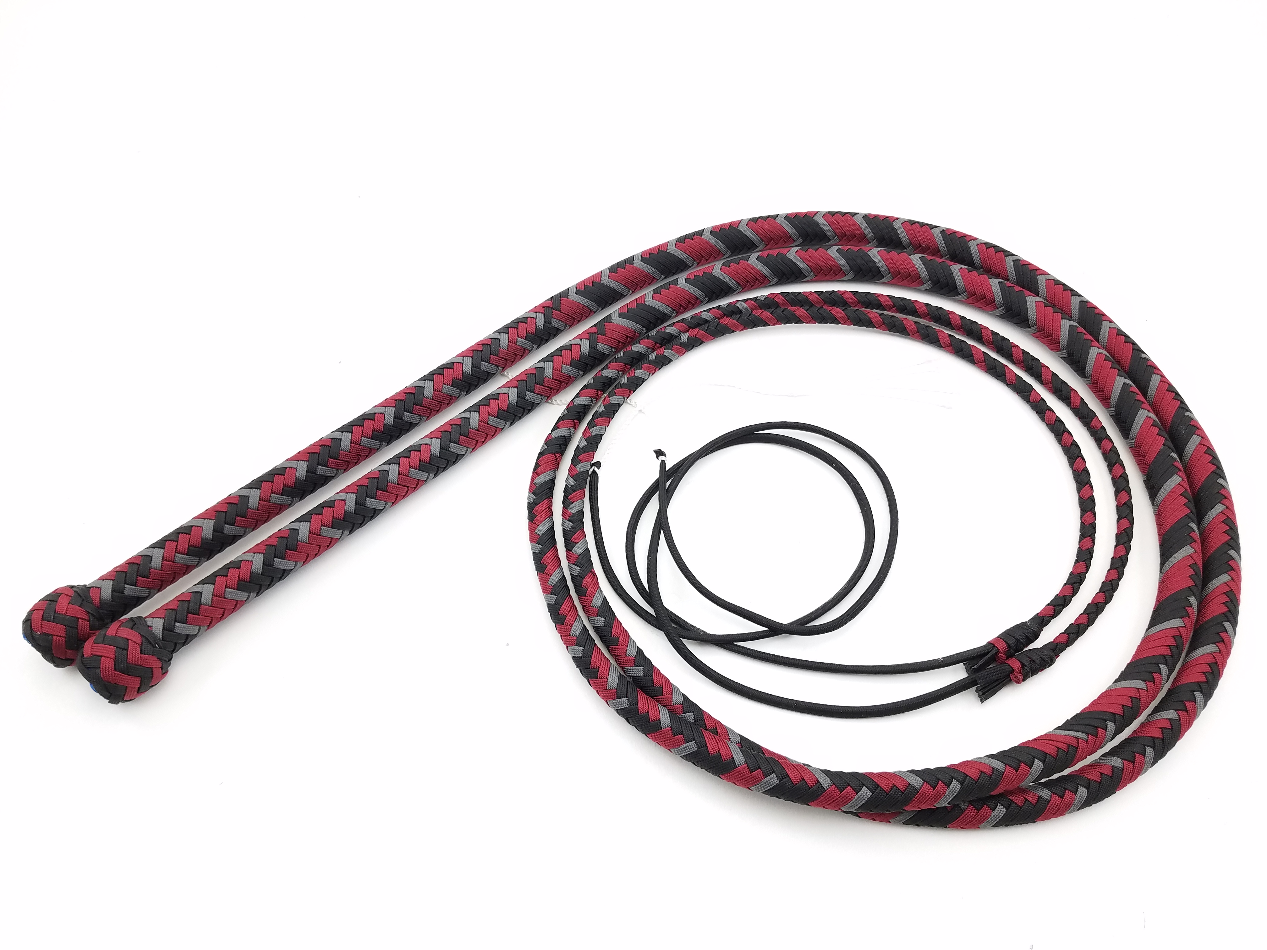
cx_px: 634
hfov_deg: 67.3
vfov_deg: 53.1
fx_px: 952
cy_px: 475
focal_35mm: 26
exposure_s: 1/60
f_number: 1.7
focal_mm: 4.2
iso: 80
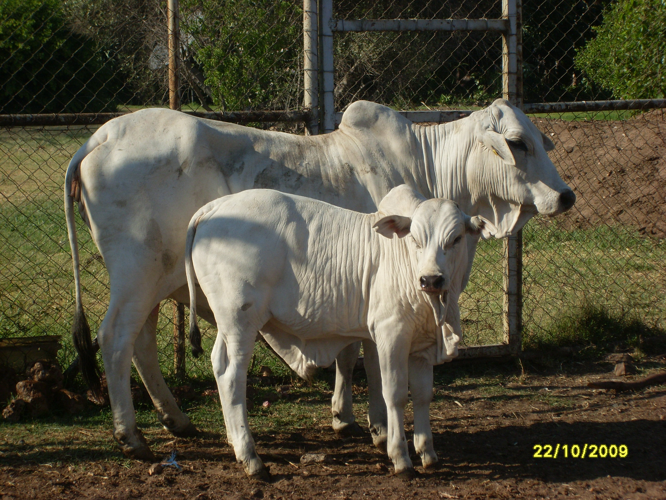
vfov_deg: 14.4
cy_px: 250
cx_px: 333
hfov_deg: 19.1
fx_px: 1982
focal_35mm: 103
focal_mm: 17.1
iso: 80
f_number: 5.2
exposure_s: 1/500
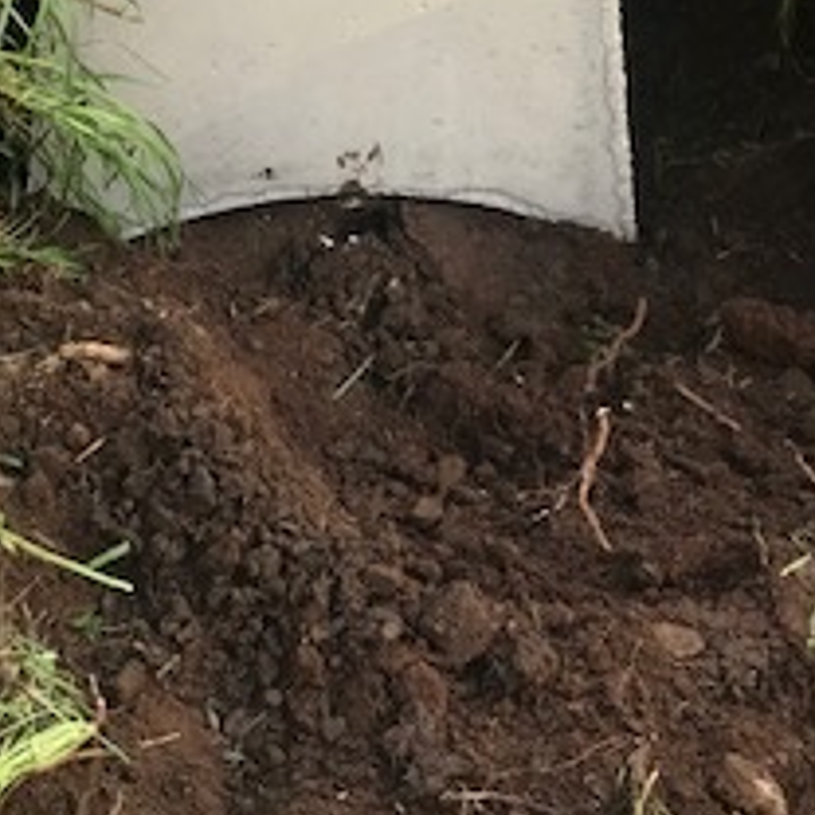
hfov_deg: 22.8
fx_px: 2024
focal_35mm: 76
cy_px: -239
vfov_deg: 20.8
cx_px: 431
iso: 20
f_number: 1.8
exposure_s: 1/171
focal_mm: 3.99
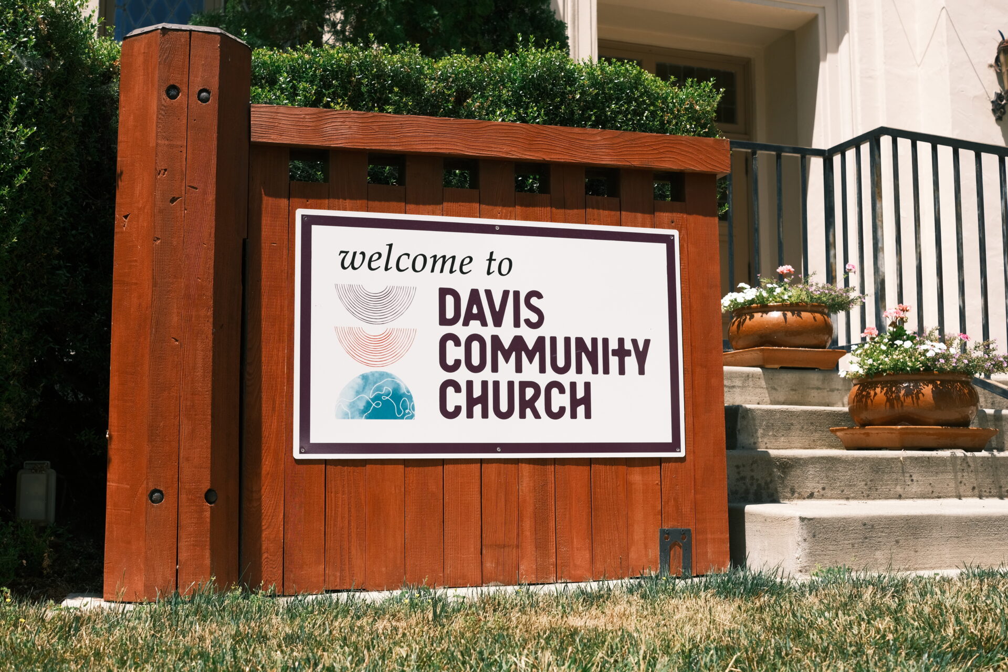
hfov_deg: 47.4
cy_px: 336
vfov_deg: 32.6
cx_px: 504
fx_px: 1148
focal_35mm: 41
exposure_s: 1/640
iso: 200
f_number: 5.6
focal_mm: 27
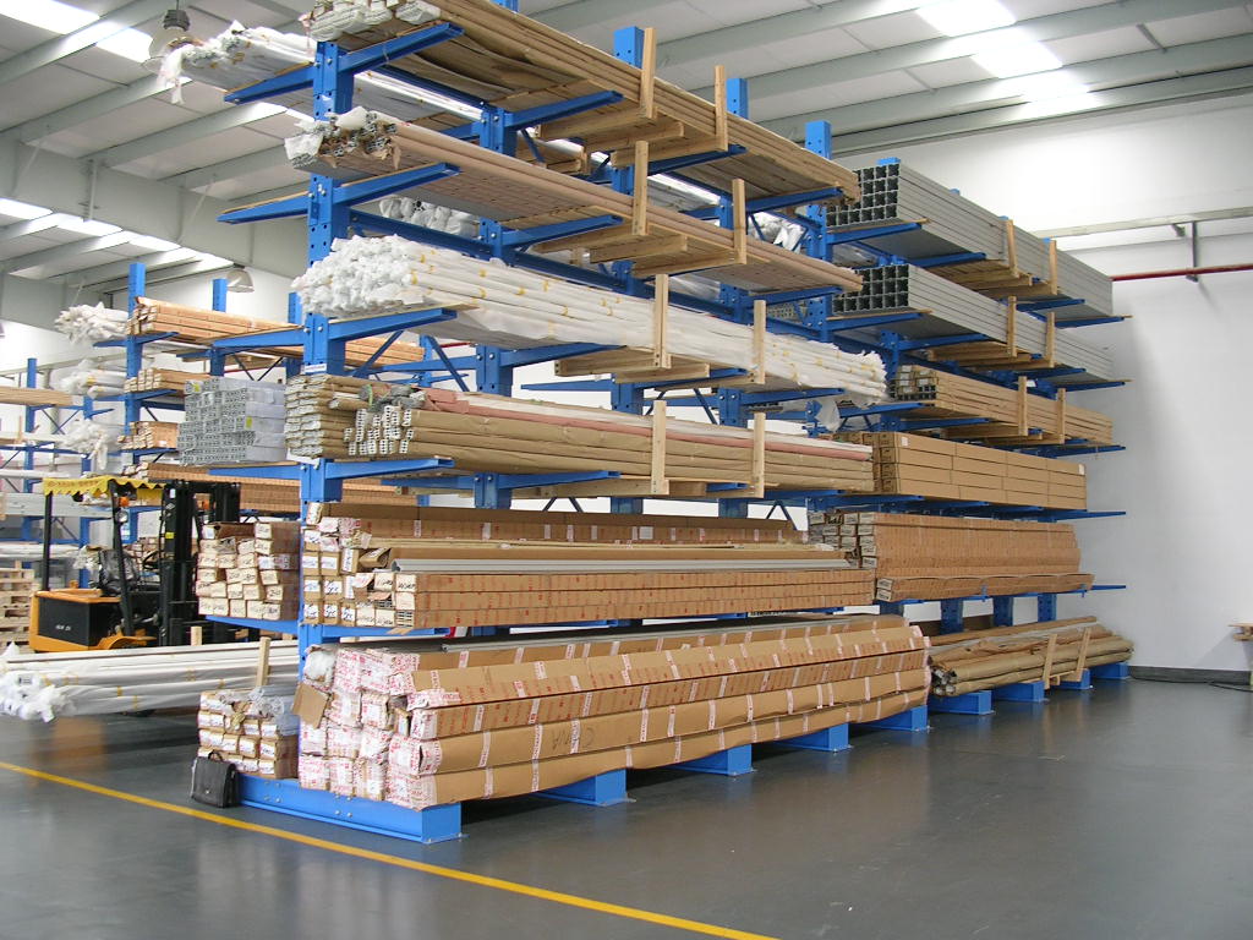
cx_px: 626
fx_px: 1375
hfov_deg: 49.0
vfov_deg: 37.7
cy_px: 470
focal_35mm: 38
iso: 50
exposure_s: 1/31.6
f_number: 2.8
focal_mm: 5.8
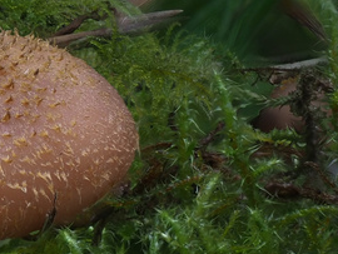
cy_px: -45
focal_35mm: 320
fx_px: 3127
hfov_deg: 5.9
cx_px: -515
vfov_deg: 4.6
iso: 200
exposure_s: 1/2.5
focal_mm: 30
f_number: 4
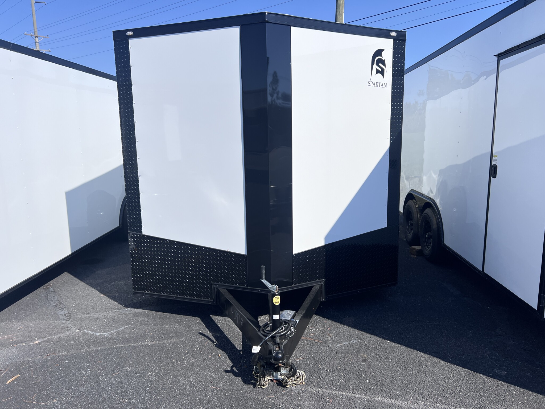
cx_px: 272
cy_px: 204
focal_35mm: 26
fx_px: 409
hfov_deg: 67.3
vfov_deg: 53.1
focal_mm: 5.7
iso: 50
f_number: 1.5
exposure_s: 1/7463
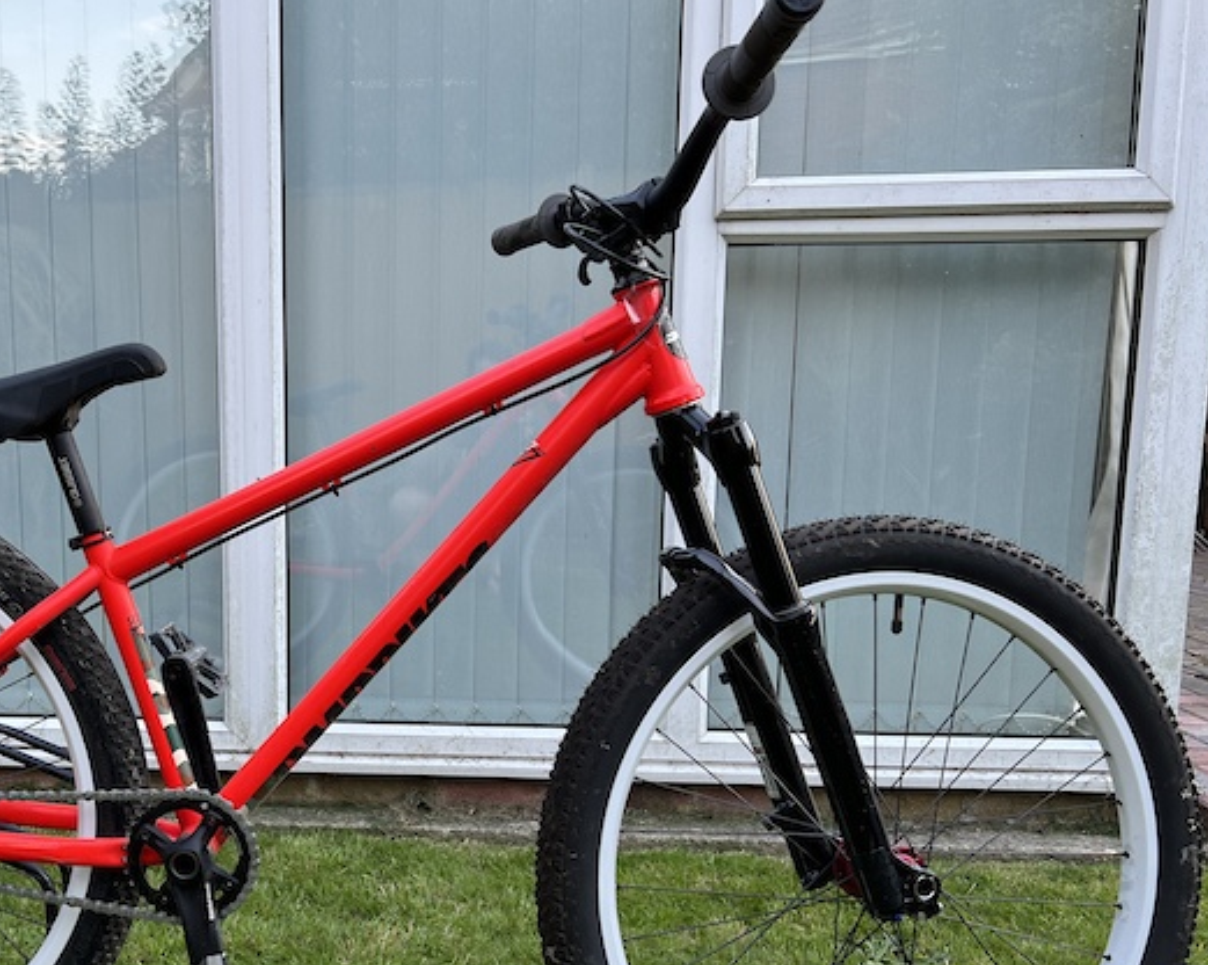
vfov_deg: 37.9
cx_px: 343
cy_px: 615
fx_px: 1393
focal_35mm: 39
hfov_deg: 45.7
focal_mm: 5.7
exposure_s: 1/121
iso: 64
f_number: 1.5
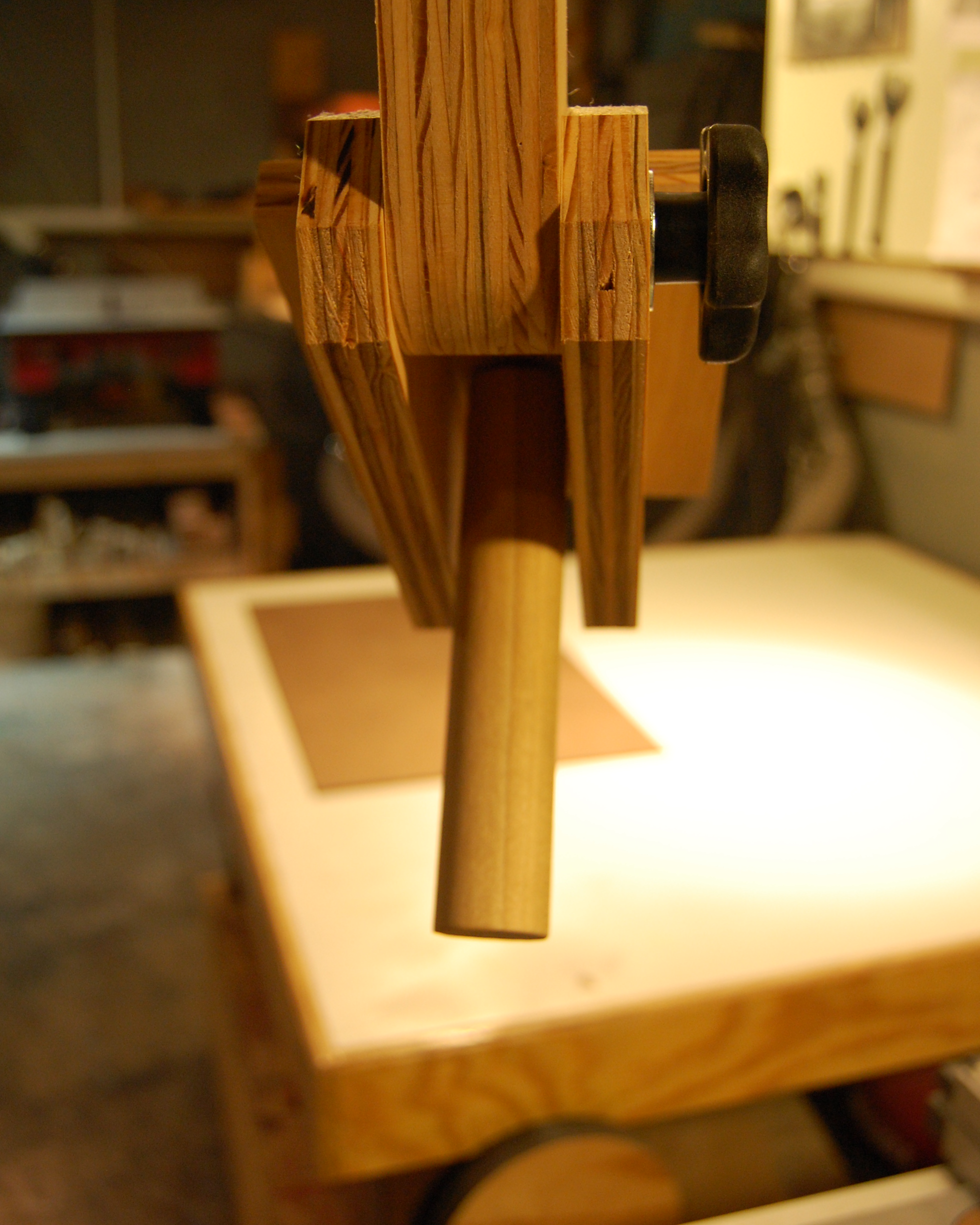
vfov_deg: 47.8
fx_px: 1378
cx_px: 482
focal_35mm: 38
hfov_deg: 39.2
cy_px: 513
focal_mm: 22
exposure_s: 1/80
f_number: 3.8
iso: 800
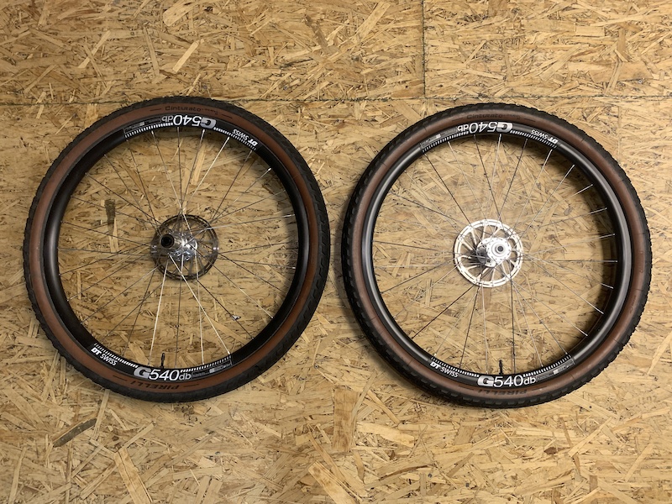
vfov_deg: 53.1
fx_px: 505
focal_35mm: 26
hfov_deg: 67.3
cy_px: 252
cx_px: 336
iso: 80
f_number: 1.8
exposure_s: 1/60
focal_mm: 4.25
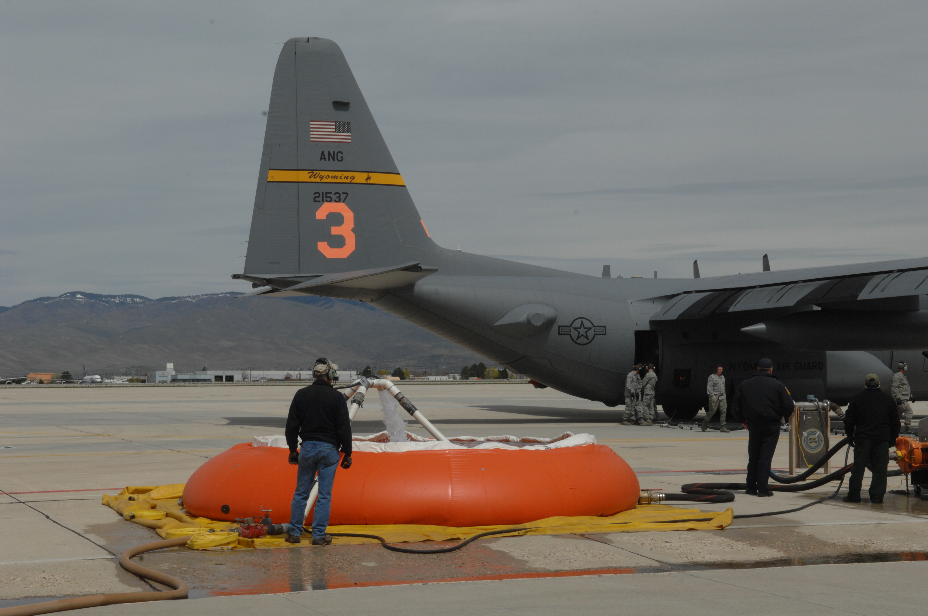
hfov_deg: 33.4
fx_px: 1545
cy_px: 308
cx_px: 464
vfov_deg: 22.6
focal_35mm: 60
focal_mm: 40
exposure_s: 1/500
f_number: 11
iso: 320
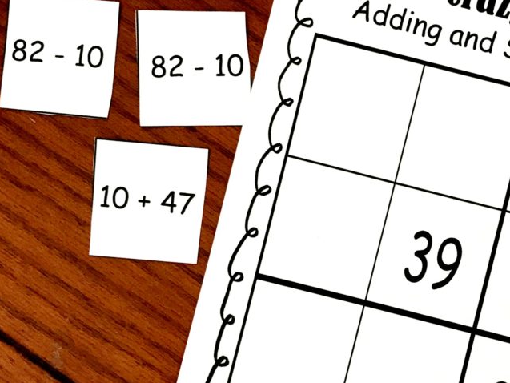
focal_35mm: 45
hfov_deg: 40.6
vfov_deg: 32.0
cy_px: 243
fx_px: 663
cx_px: 396
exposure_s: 1/30
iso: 32
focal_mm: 3.99
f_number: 1.8
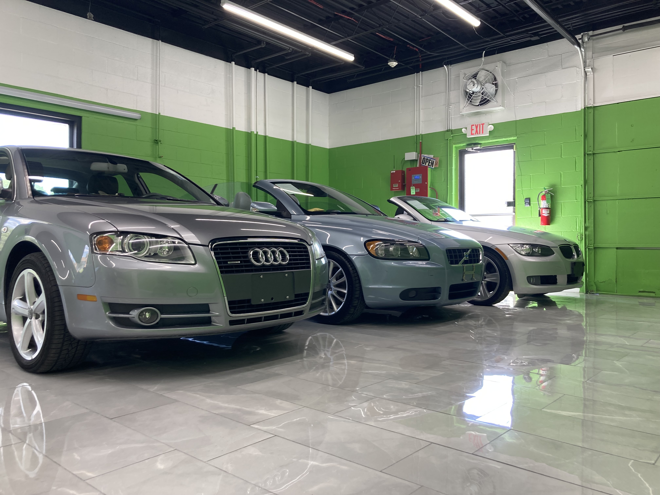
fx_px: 534
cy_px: 248
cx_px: 330
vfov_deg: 49.7
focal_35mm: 28
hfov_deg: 63.4
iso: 50
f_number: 1.8
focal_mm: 3.99
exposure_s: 1/60
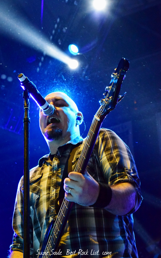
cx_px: 75
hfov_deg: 15.7
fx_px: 583
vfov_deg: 24.9
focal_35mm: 83
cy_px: 124
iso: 8000
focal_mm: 50
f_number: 8
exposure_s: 1/60
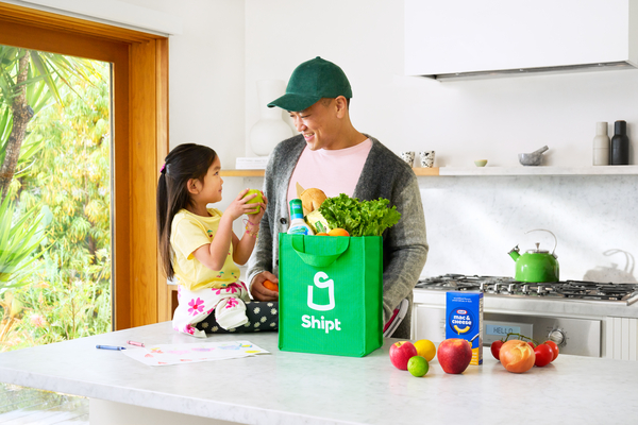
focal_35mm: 50
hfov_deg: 39.6
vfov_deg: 27.0
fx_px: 886
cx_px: 319
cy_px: 212
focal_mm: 50
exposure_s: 1/100
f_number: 7.1
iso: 2000
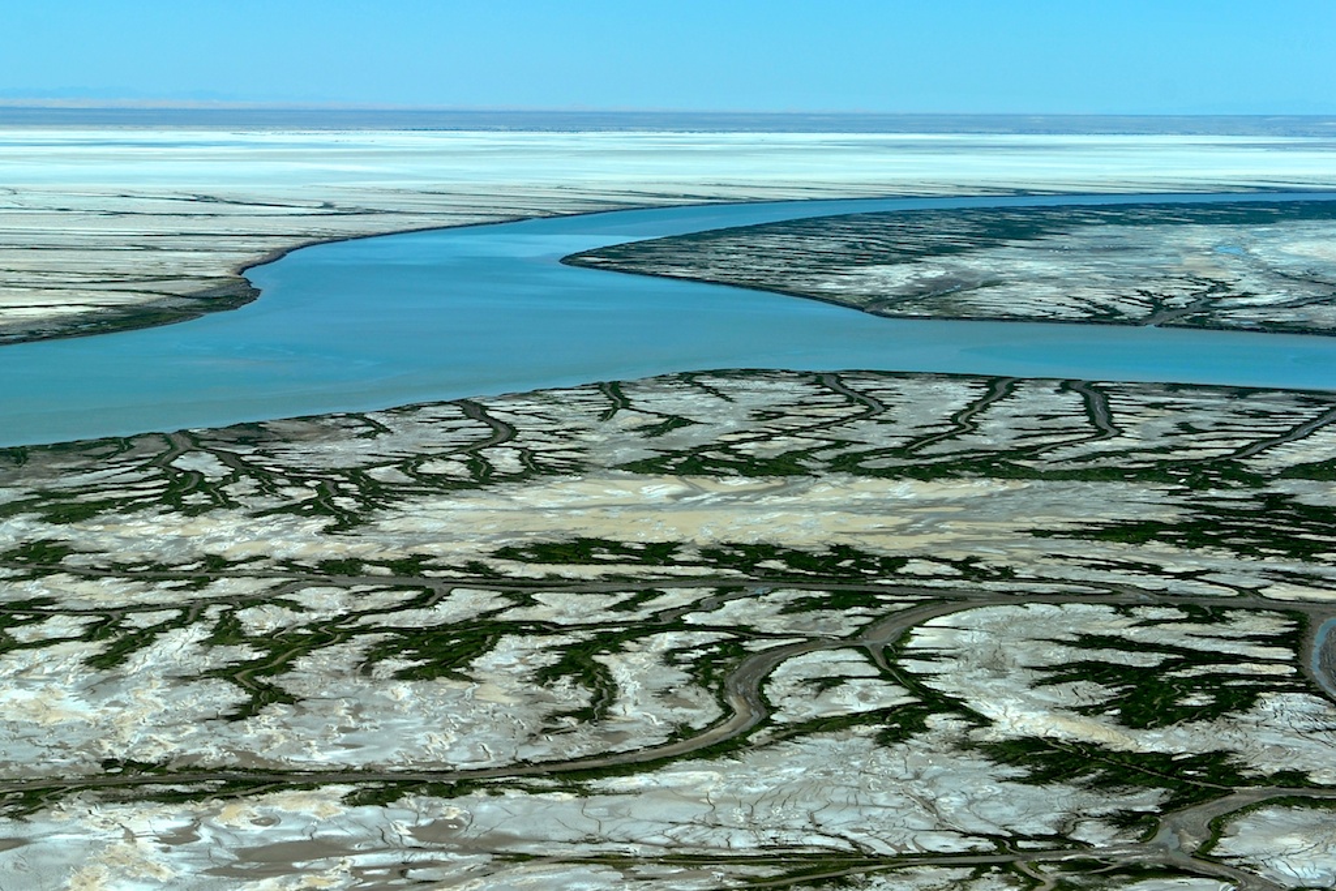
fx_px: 1781
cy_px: 446
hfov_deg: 41.1
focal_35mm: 48
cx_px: 668
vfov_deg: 28.1
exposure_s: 1/1000
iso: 200
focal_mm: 48
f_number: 5.6
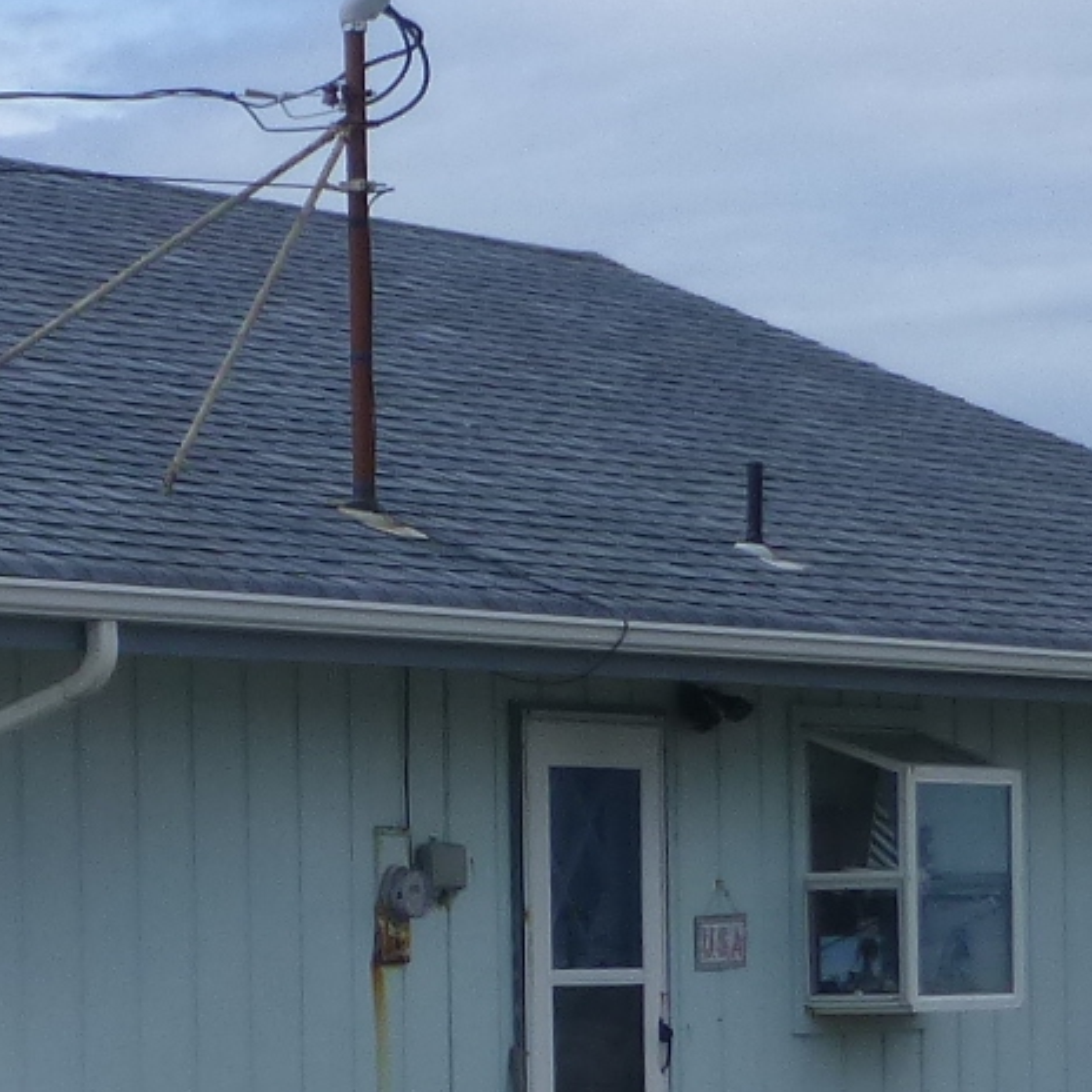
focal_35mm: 200
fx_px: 7138
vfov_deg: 8.7
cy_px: 591
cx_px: 64
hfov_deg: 8.7
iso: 100
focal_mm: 7.4
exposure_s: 1/1300
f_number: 3.9
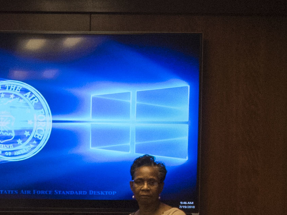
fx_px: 1891
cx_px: -101
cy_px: 411
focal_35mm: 228
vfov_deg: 6.4
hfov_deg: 8.5
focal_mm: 28
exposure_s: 1/160
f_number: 4.5
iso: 1000
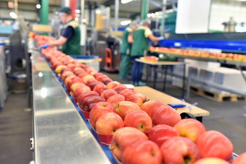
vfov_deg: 37.9
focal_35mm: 35
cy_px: 82
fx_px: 239
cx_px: 123
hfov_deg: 54.4
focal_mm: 35
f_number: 3.5
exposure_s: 1/250
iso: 3200
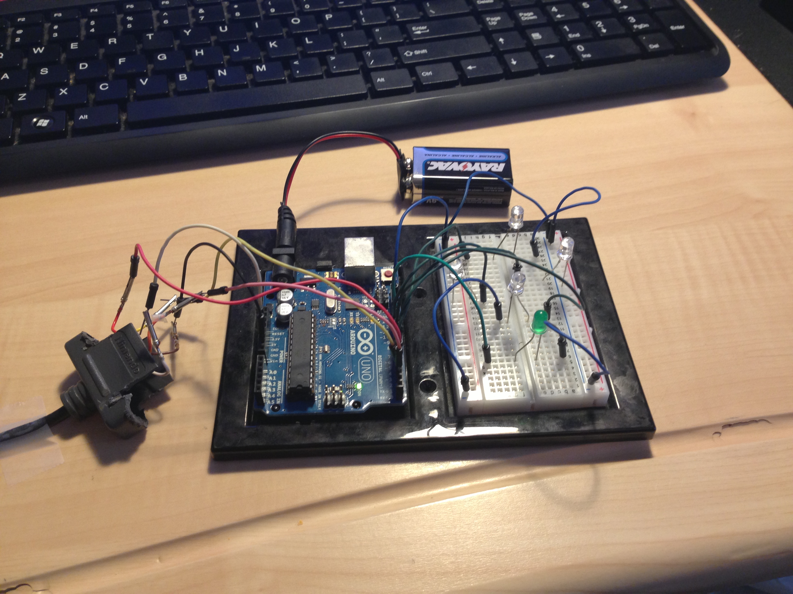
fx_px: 756
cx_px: 396
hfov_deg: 55.4
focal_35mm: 33
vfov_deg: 42.9
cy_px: 297
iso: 125
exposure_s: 1/20
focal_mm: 4.13
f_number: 2.4
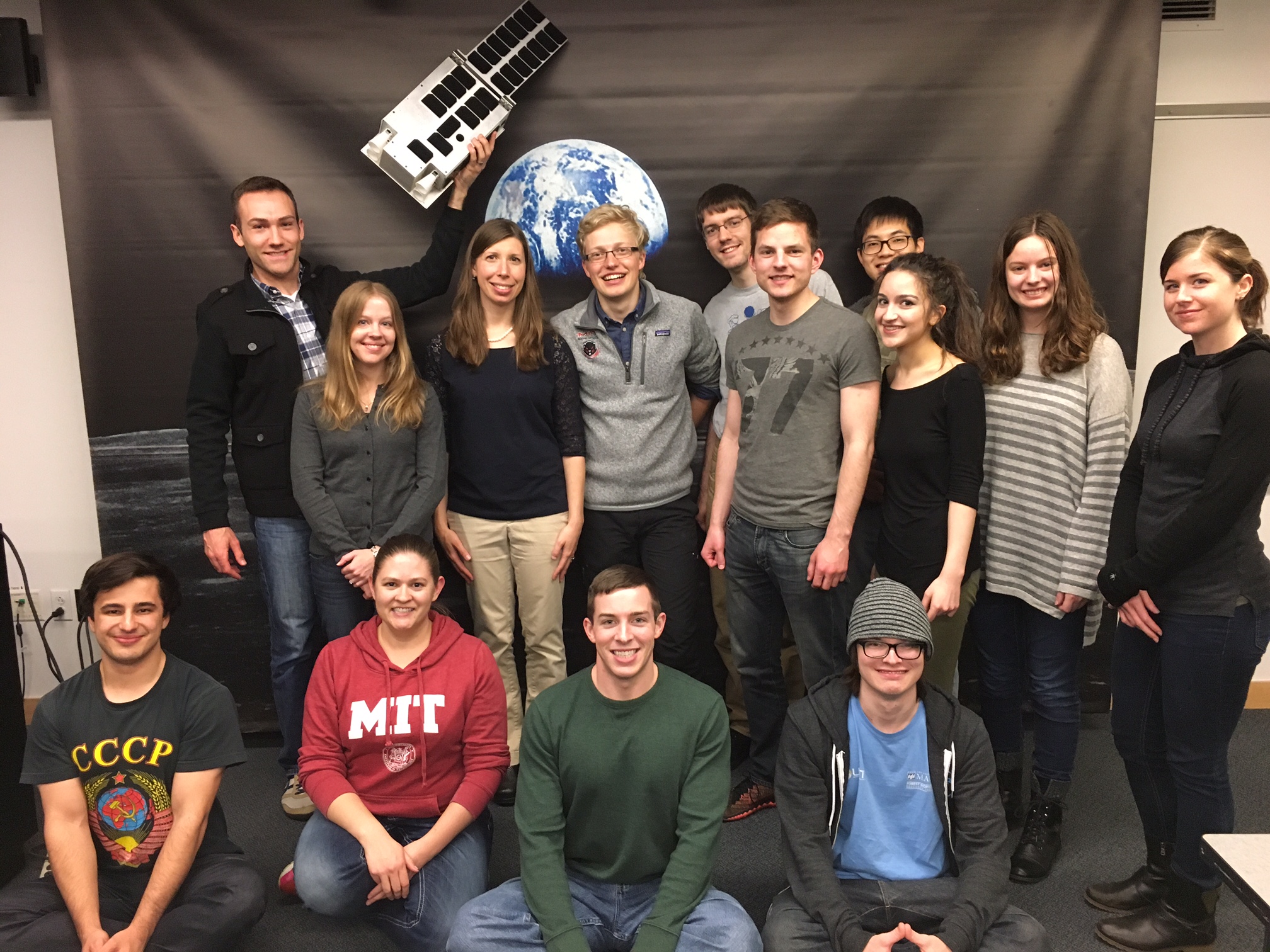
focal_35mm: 29
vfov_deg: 48.2
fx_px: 1064
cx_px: 635
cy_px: 476
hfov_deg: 61.7
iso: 200
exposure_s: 1/24
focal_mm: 4.15
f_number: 2.2
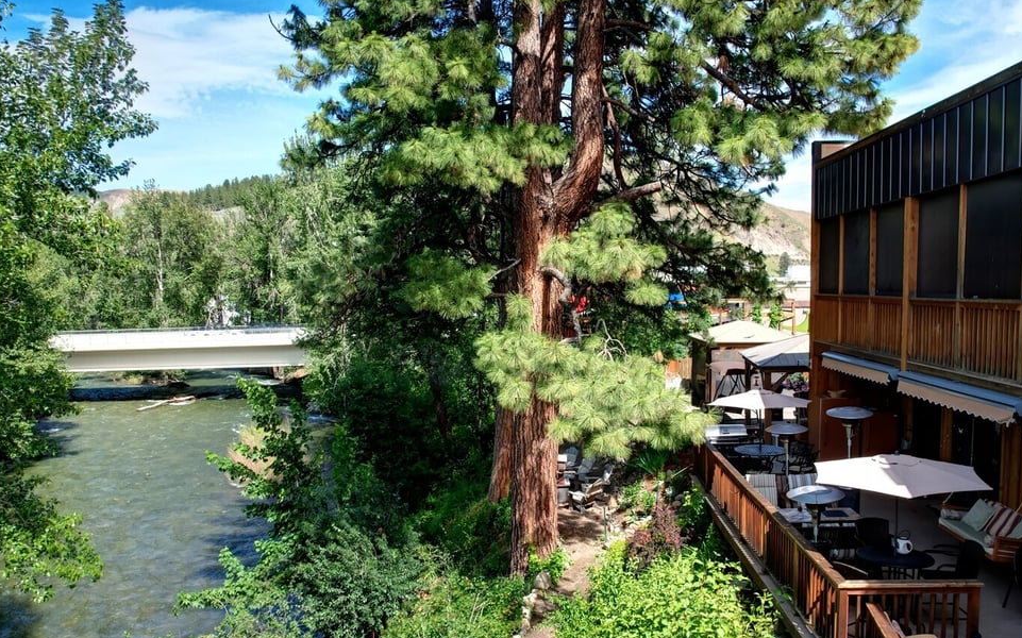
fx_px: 780
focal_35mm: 28
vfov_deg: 44.4
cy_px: 372
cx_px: 517
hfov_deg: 66.5
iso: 100
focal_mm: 8.4
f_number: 2.8
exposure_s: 1/640
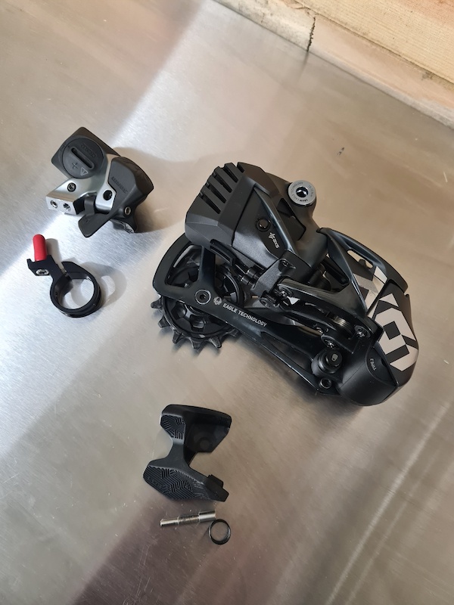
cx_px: 227
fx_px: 455
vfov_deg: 67.3
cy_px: 302
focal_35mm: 26
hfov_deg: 53.1
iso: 400
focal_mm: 5.4
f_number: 1.8
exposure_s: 1/50
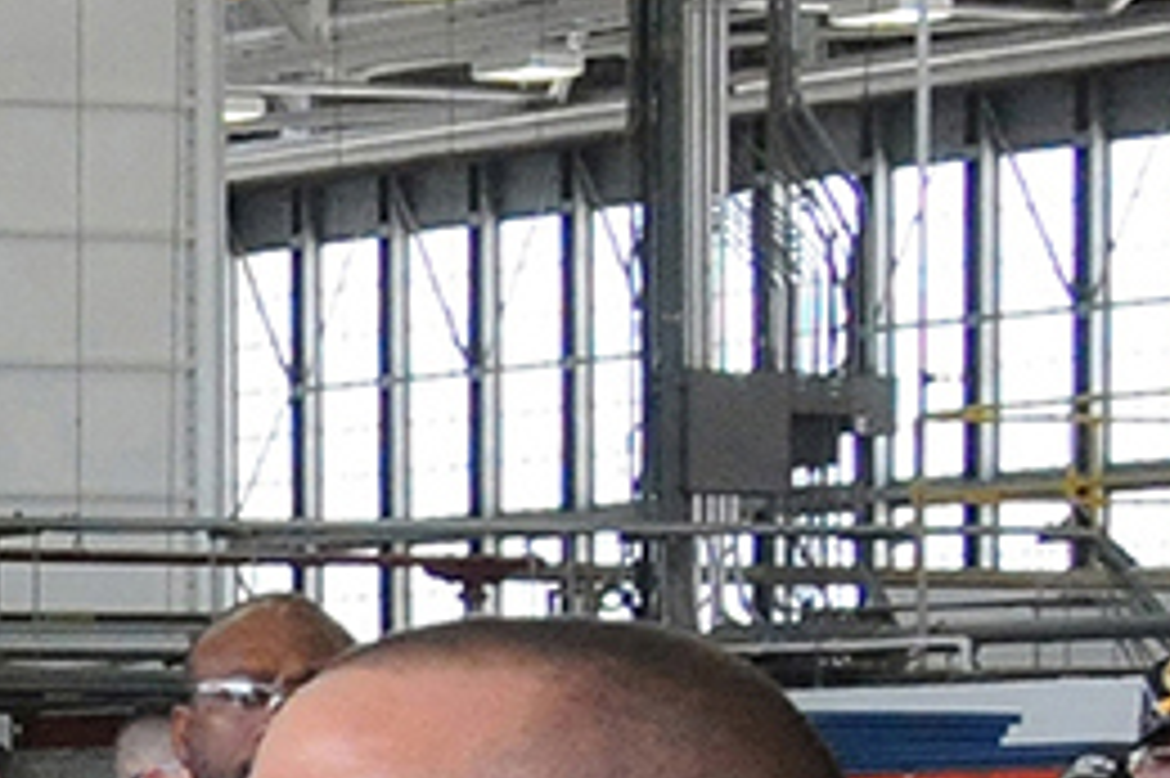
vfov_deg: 6.4
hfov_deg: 8.3
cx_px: -2380
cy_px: 1612
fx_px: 6755
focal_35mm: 208
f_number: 8
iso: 1250
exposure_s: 1/250
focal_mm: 20
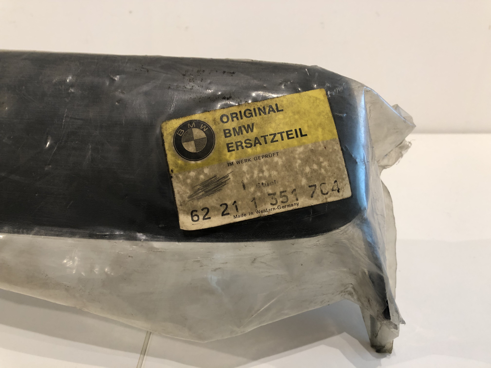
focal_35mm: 28
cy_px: 184
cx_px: 246
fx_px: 397
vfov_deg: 49.7
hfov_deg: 63.4
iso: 50
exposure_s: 1/17
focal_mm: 4
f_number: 1.8
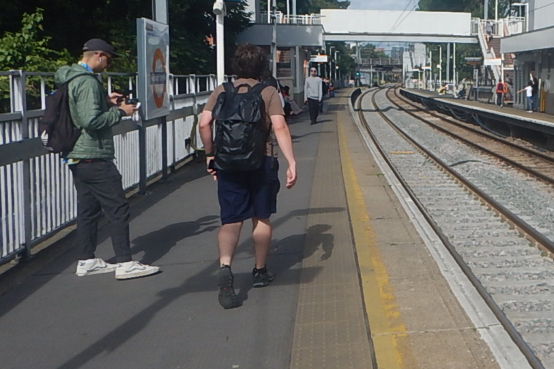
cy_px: 133
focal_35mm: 47
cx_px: 497
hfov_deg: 39.0
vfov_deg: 28.5
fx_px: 723
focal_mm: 4.3
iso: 125
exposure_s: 1/1250
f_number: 4.1
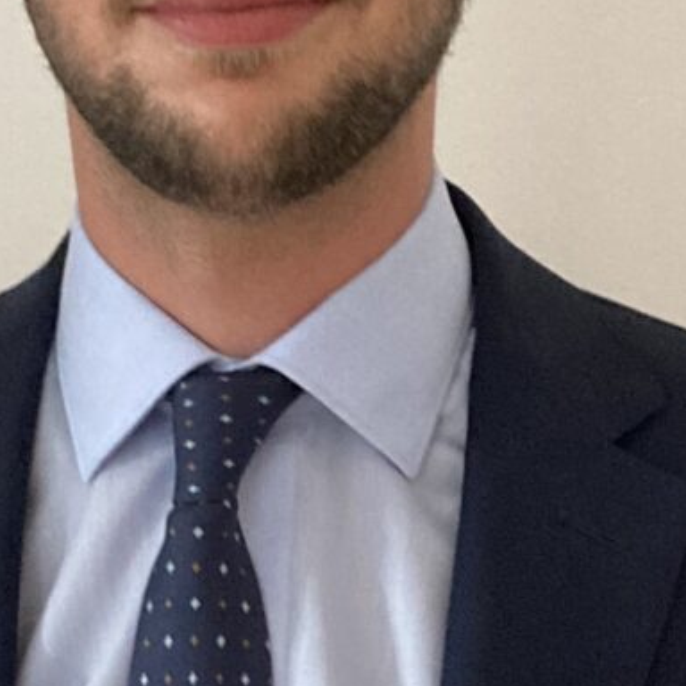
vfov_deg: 13.1
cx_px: 279
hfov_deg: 13.2
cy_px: 640
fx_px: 2960
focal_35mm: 132
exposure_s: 1/33
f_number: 1.8
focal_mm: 3.99
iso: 320
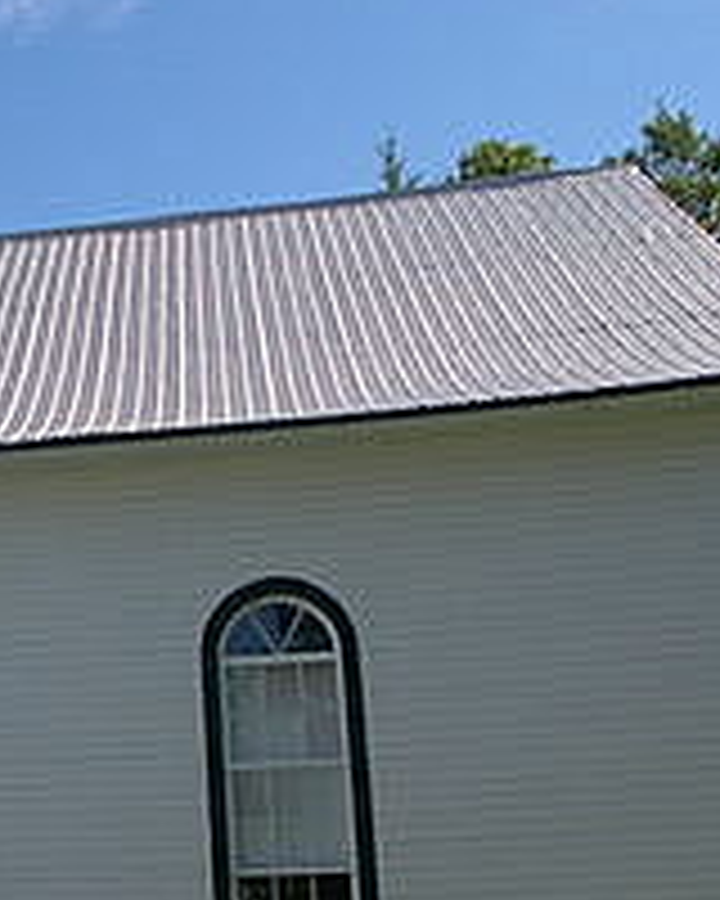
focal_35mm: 85
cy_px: 500
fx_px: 2264
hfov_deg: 17.3
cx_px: -142
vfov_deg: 22.5
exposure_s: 1/162
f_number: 7.6
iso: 100
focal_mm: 8
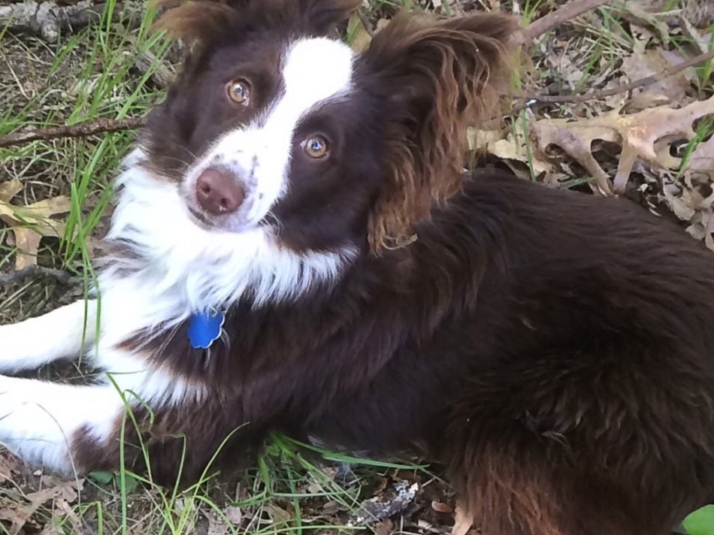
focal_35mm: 44
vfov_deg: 32.9
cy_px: 278
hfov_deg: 42.9
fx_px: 907
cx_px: 324
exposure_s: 1/30
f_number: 2.2
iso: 40
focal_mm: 4.15
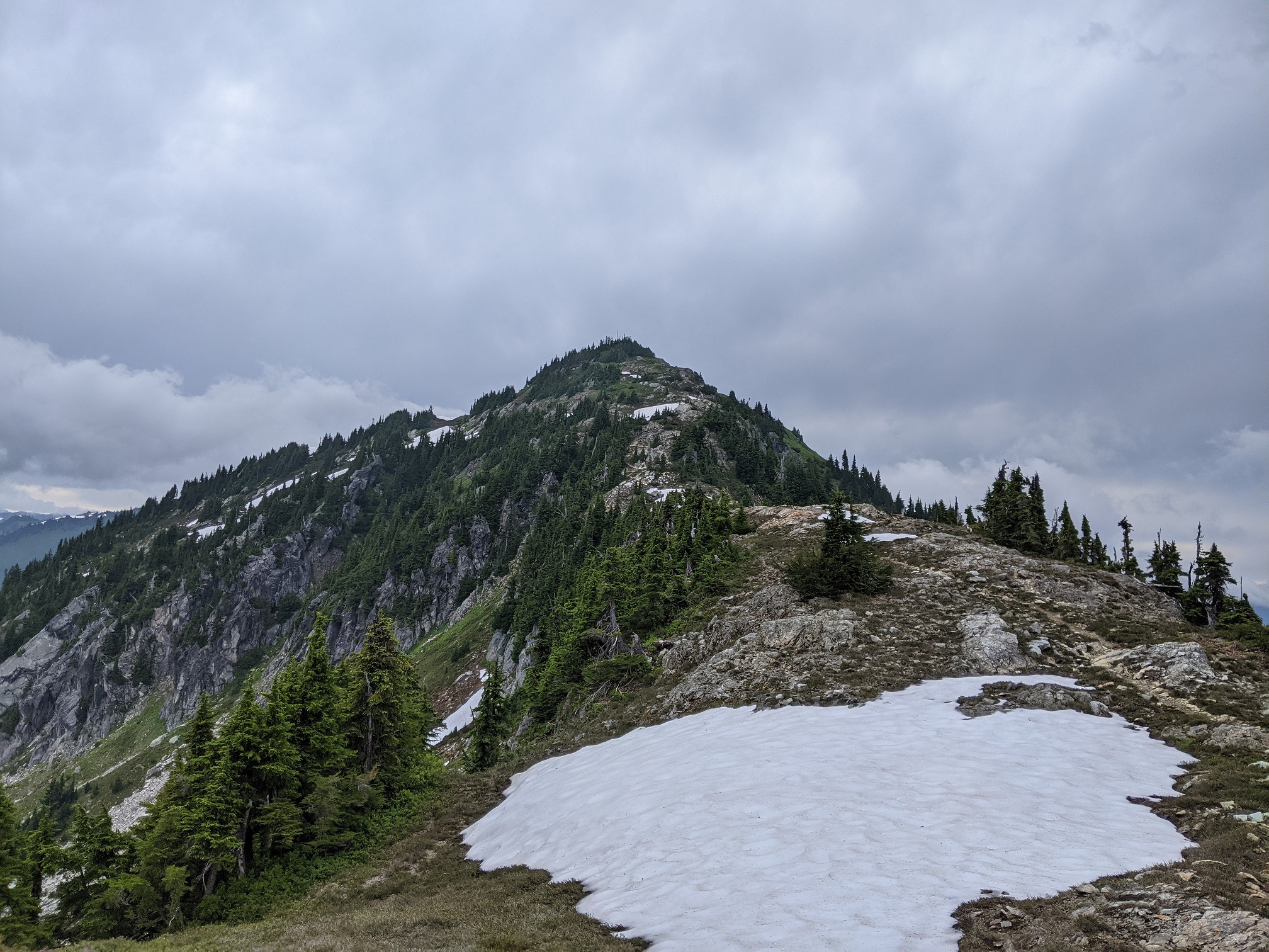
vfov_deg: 51.4
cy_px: 476
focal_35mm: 27
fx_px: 990
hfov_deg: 65.3
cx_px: 634
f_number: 1.8
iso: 71
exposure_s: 1/1381
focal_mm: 4.44
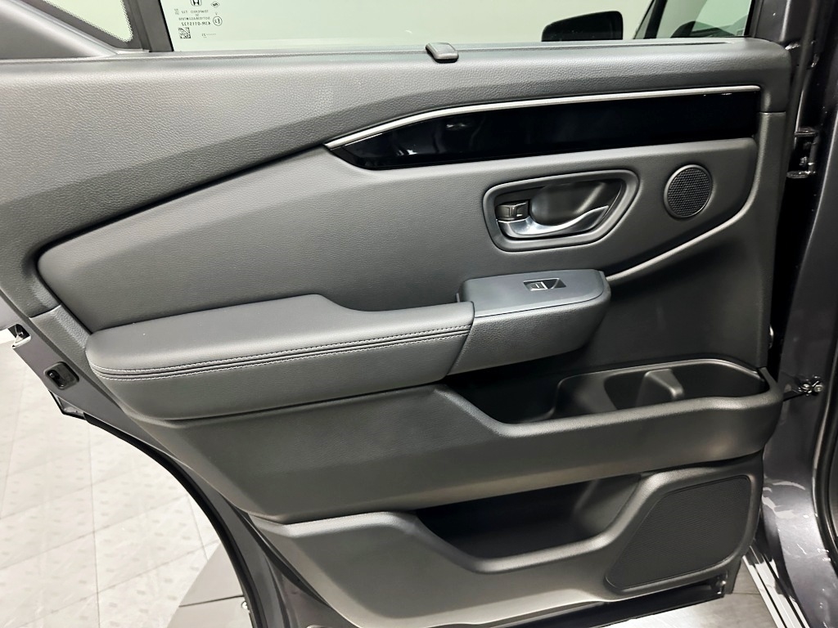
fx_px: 581
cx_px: 419
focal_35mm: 24
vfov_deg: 56.8
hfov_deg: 71.6
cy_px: 314
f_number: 1.78
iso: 1000
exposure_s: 1/30
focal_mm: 6.86
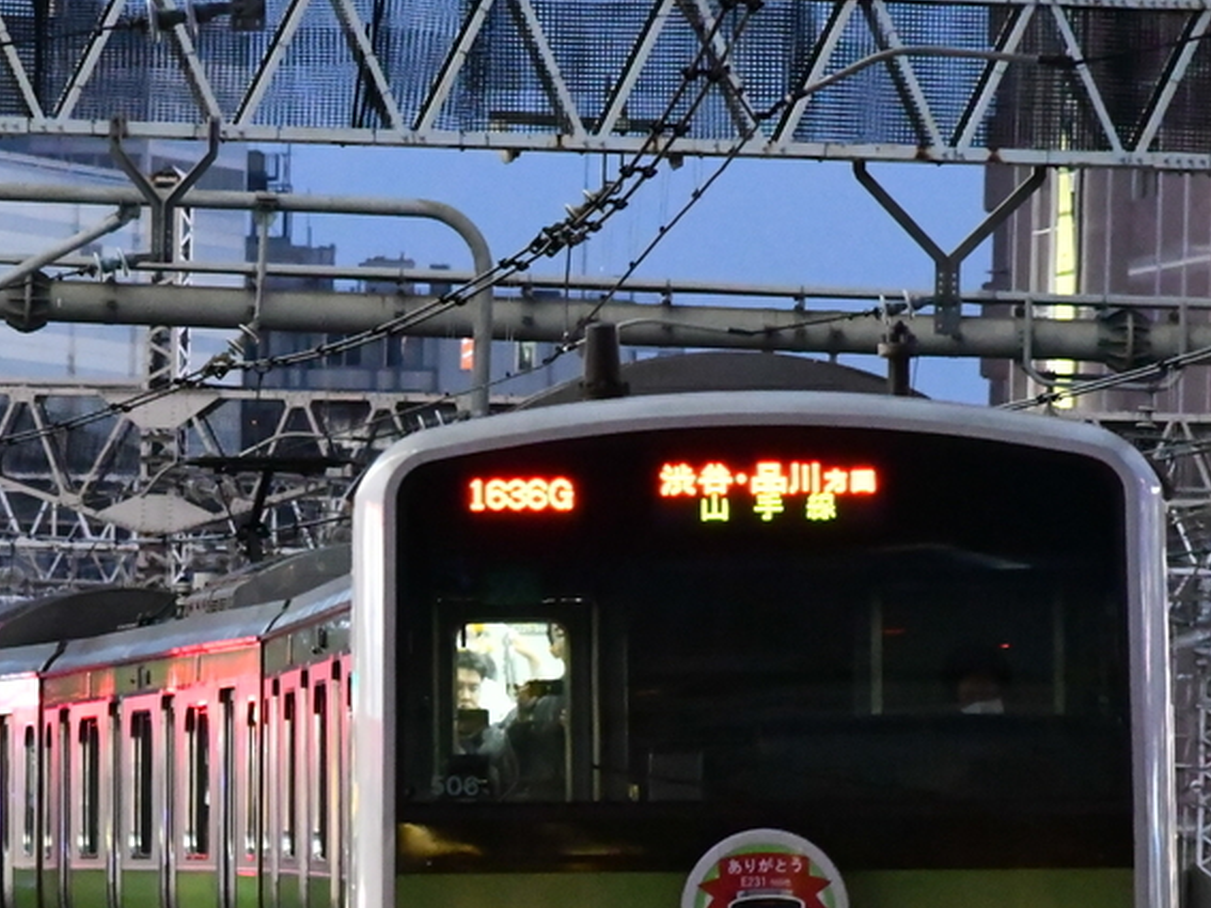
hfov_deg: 4.8
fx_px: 14375
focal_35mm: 411
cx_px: 111
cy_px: 761
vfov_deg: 3.6
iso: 16000
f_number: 6.3
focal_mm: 135
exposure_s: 1/125
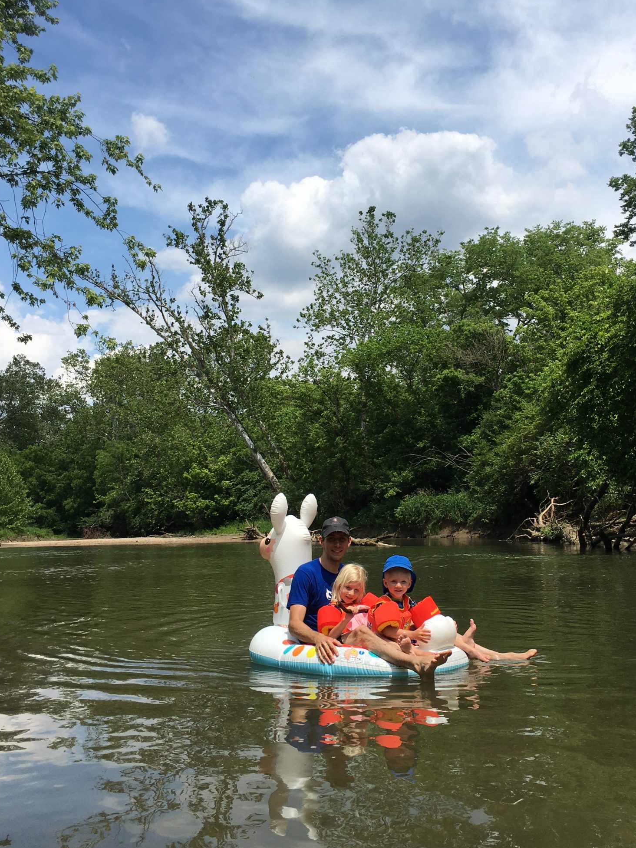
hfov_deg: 37.6
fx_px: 931
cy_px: 392
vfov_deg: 48.9
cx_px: 376
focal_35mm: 38
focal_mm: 4.15
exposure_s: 1/1832
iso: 25
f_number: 2.2
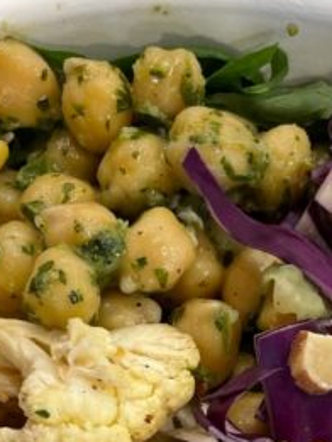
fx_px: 1303
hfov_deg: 14.5
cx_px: 198
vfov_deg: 17.5
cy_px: 637
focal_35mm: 102
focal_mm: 4.2
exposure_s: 1/60
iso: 64
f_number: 1.6
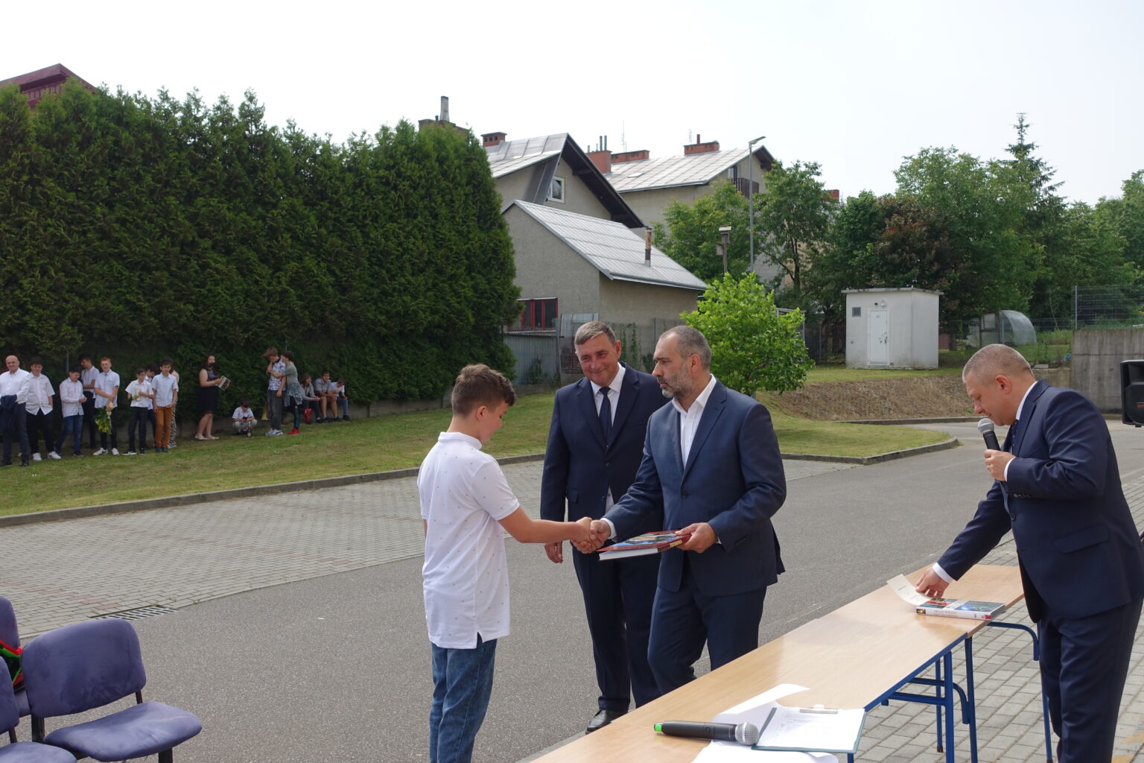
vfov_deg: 35.1
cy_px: 382
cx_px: 572
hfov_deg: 50.7
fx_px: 1207
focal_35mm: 38
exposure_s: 1/800
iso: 125
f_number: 4
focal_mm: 14.1
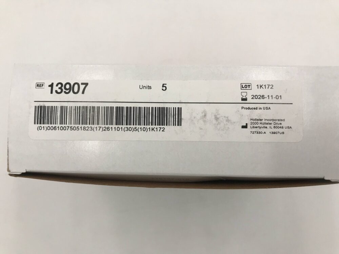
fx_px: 274
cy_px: 127
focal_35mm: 28
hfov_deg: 63.4
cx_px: 170
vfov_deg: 49.7
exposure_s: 1/40
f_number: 1.8
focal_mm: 3.99
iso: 25
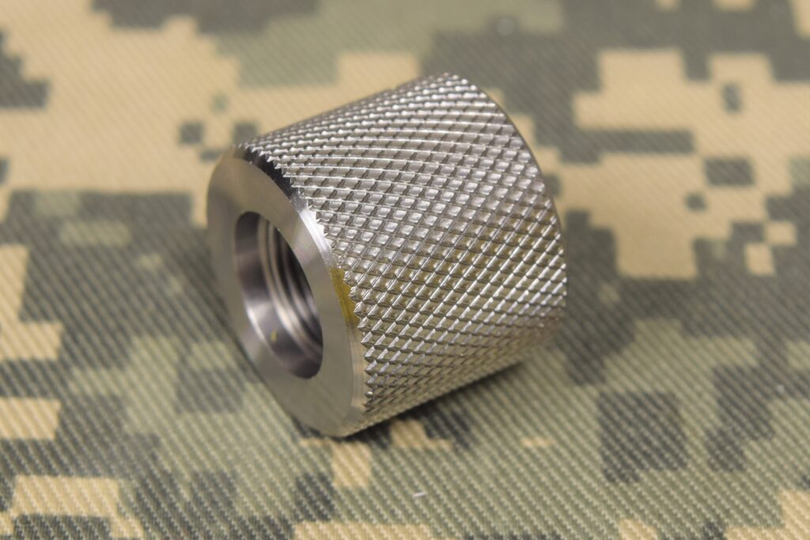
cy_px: 270
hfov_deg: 24.6
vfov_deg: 16.6
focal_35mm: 82
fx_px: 1856
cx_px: 405
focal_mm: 55
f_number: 10
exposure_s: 1.3
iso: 100
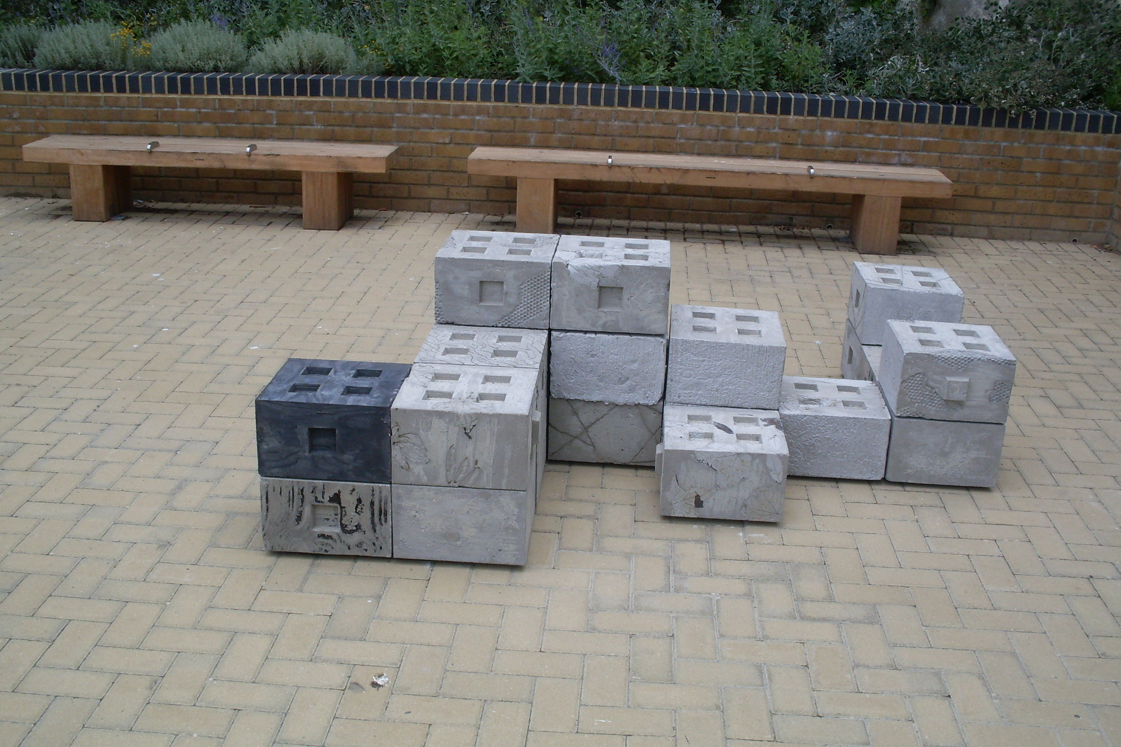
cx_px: 558
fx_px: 1245
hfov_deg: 48.5
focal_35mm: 40
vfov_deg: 33.4
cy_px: 405
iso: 80
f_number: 8.4
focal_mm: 6.3
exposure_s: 1/125
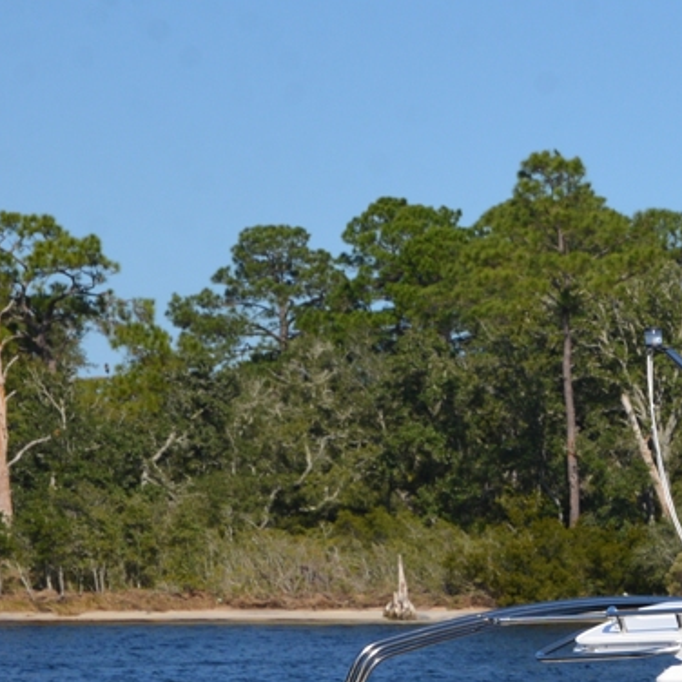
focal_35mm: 212
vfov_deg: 8.2
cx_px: 1465
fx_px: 4726
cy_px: 772
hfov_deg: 7.8
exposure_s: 1/500
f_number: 11
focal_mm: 52
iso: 200
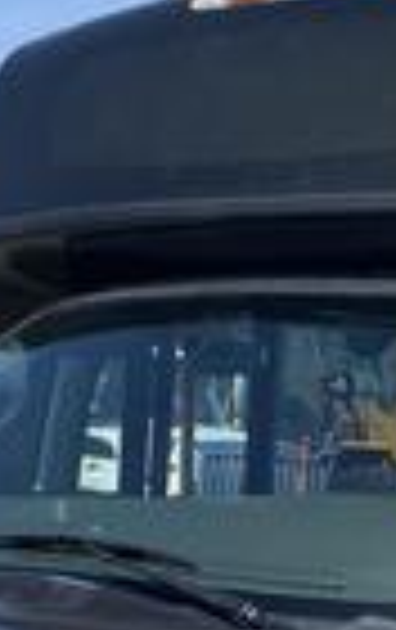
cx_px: 436
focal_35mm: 118
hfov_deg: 11.0
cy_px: 603
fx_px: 2029
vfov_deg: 17.3
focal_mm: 4.25
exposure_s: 1/3125
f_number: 1.8
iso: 32
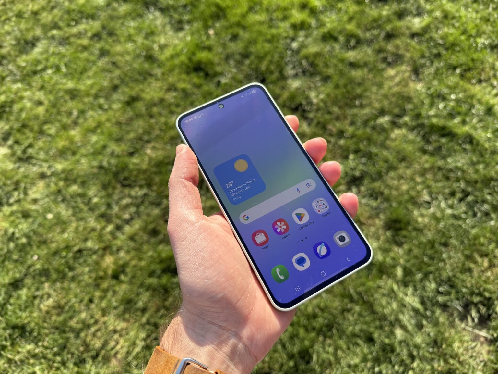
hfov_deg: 71.6
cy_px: 187
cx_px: 249
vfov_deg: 56.8
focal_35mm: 24
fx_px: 345
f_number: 1.78
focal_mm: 6.76
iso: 100
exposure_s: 1/1585
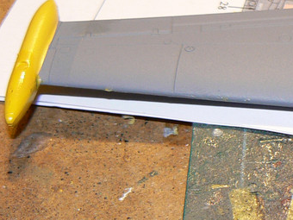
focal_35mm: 113
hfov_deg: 16.4
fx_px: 956
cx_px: 383
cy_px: 116
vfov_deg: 13.1
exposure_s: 1/30
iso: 100
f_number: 2.8
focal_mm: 6
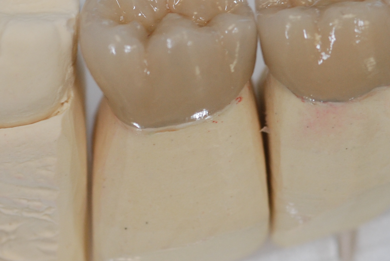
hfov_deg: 5.0
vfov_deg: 3.3
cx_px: 222
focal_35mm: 413
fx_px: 4484
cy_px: 12
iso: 320
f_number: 5.6
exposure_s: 1/125
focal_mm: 105
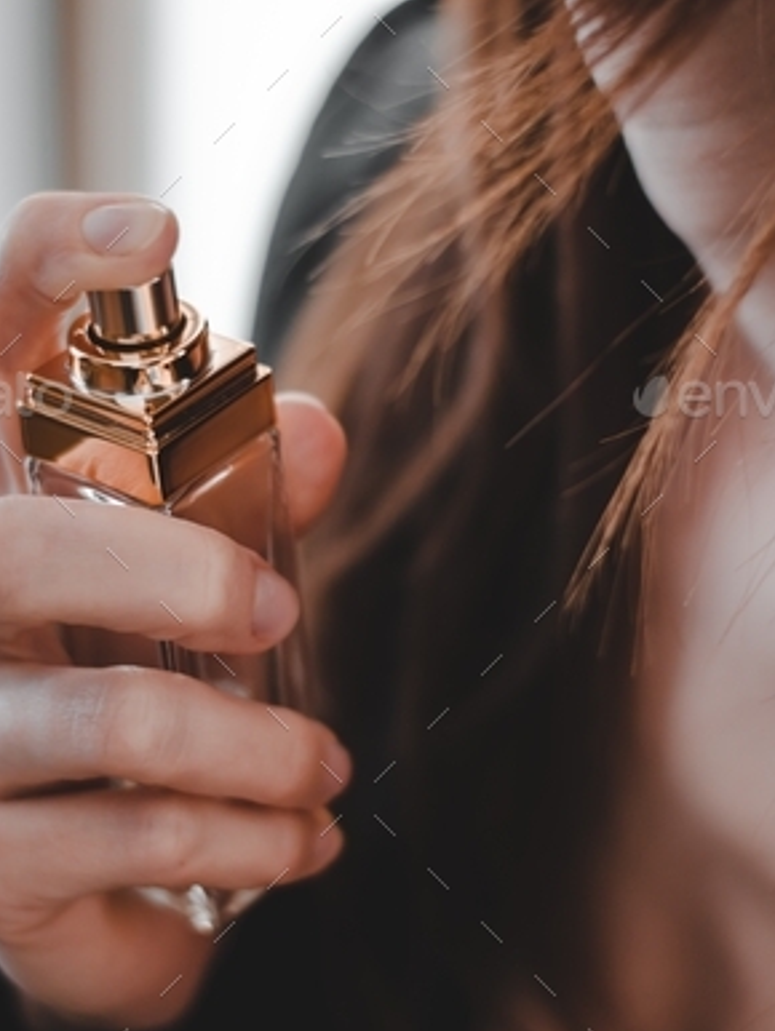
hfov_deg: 13.5
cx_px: 345
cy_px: 520
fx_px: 3280
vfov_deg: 17.9
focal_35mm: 110
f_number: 2
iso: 320
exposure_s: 1/40
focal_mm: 50
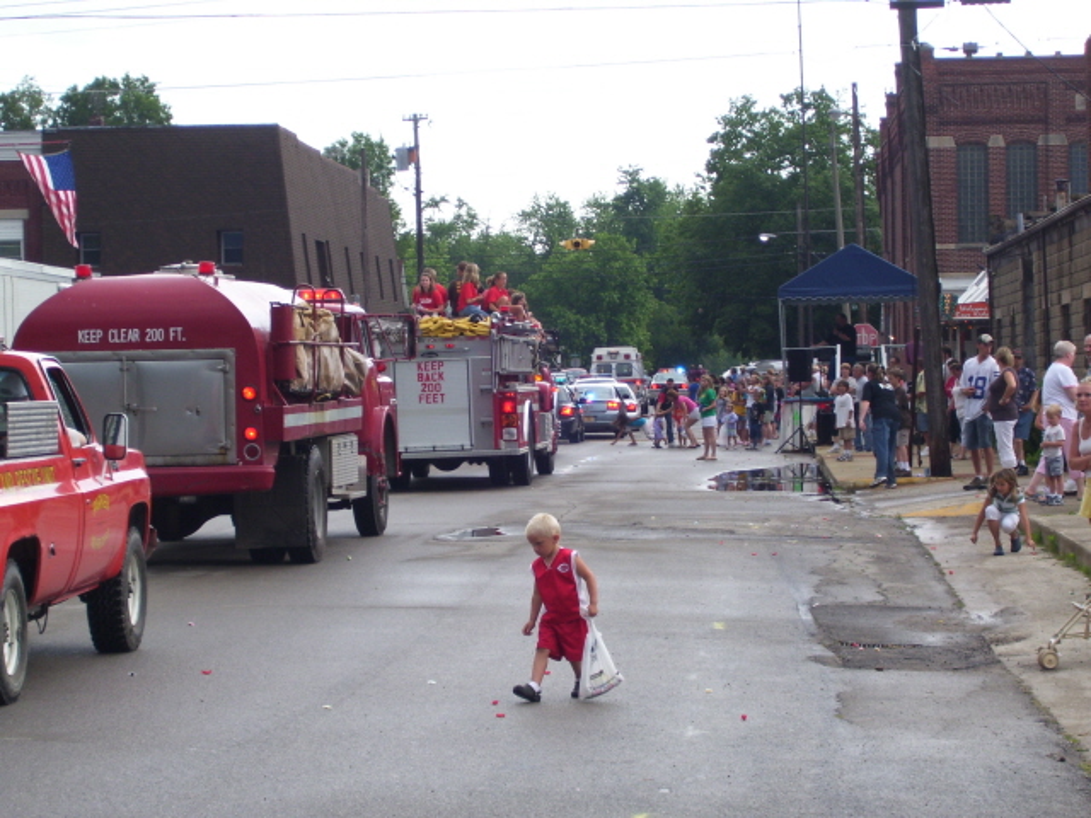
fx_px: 3498
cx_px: 546
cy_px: 409
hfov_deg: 17.7
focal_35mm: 111
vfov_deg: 13.3
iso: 80
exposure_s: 1/125
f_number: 4.6
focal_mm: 18
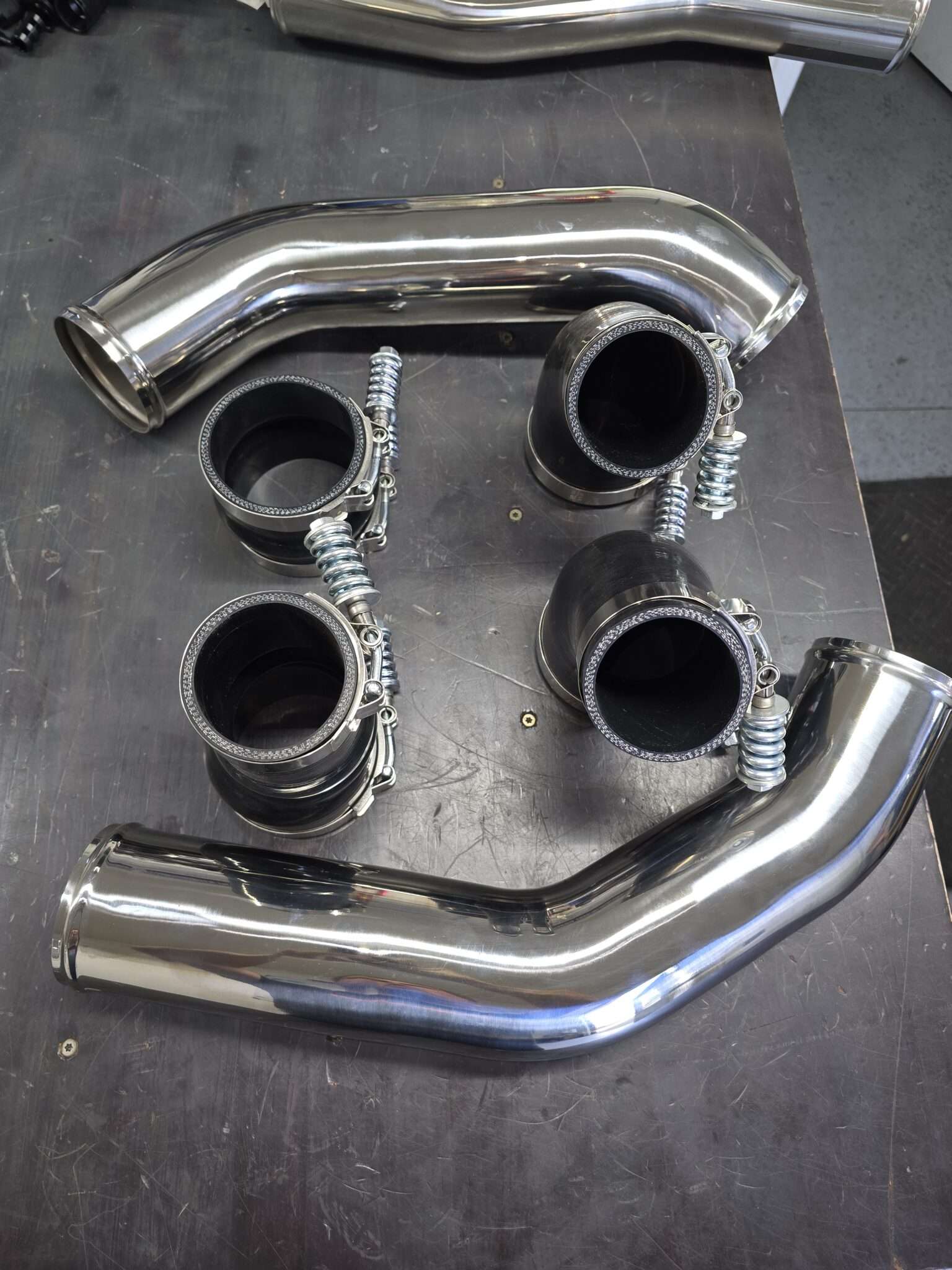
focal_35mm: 23
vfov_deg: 73.9
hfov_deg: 58.9
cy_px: 635
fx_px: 843
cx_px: 476
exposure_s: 1/60
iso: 80
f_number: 1.7
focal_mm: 6.3
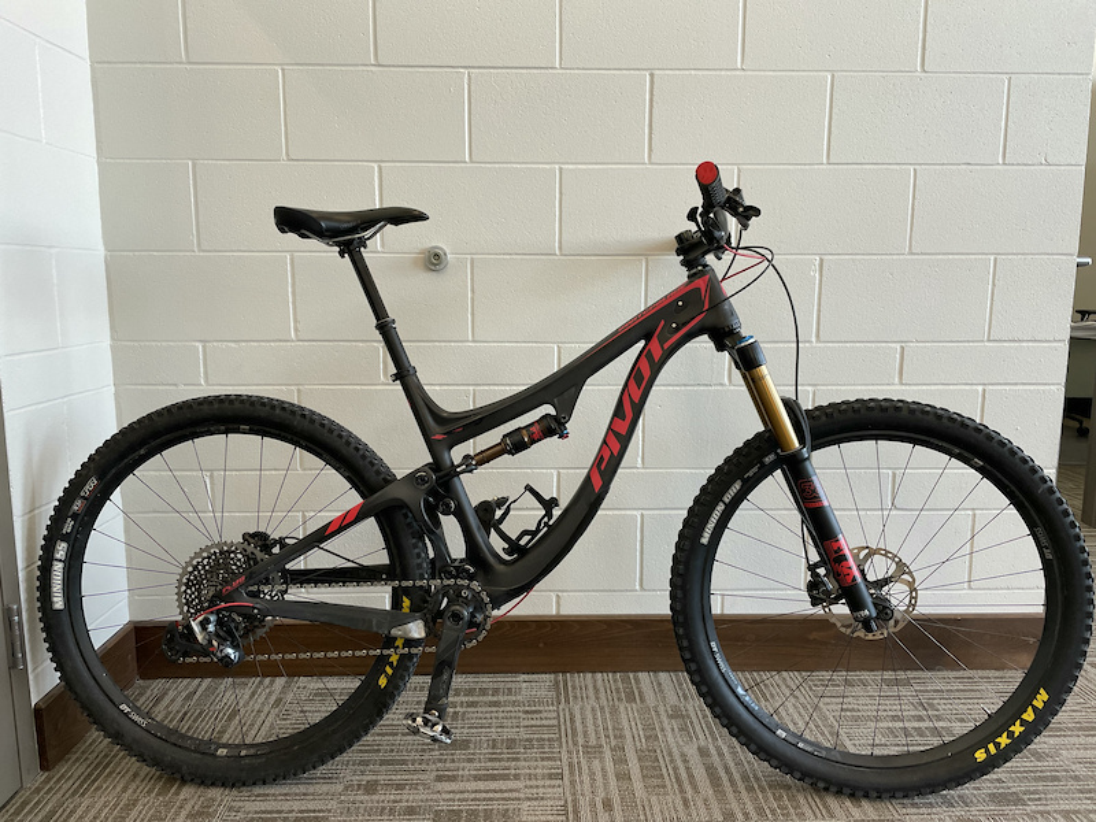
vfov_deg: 53.1
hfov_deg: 67.3
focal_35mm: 26
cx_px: 548
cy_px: 411
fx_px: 823
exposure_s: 1/103
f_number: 1.6
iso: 125
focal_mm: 4.2
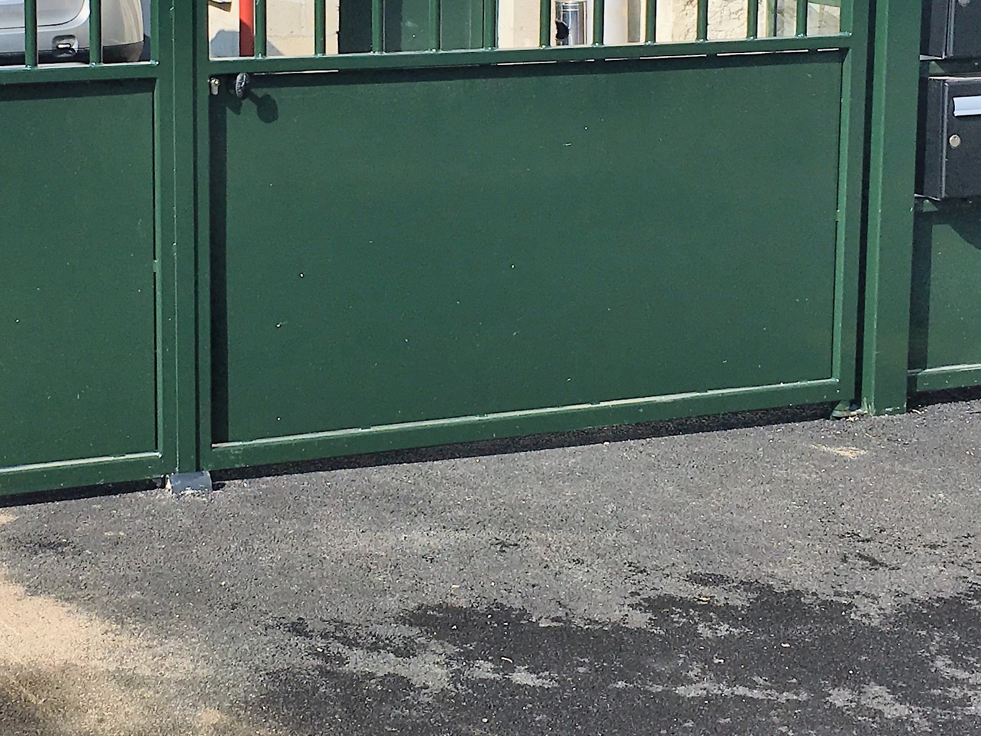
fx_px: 2041
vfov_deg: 20.2
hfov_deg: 26.9
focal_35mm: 72
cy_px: 141
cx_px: 348
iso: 25
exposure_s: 1/1603
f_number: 2.2
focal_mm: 4.15
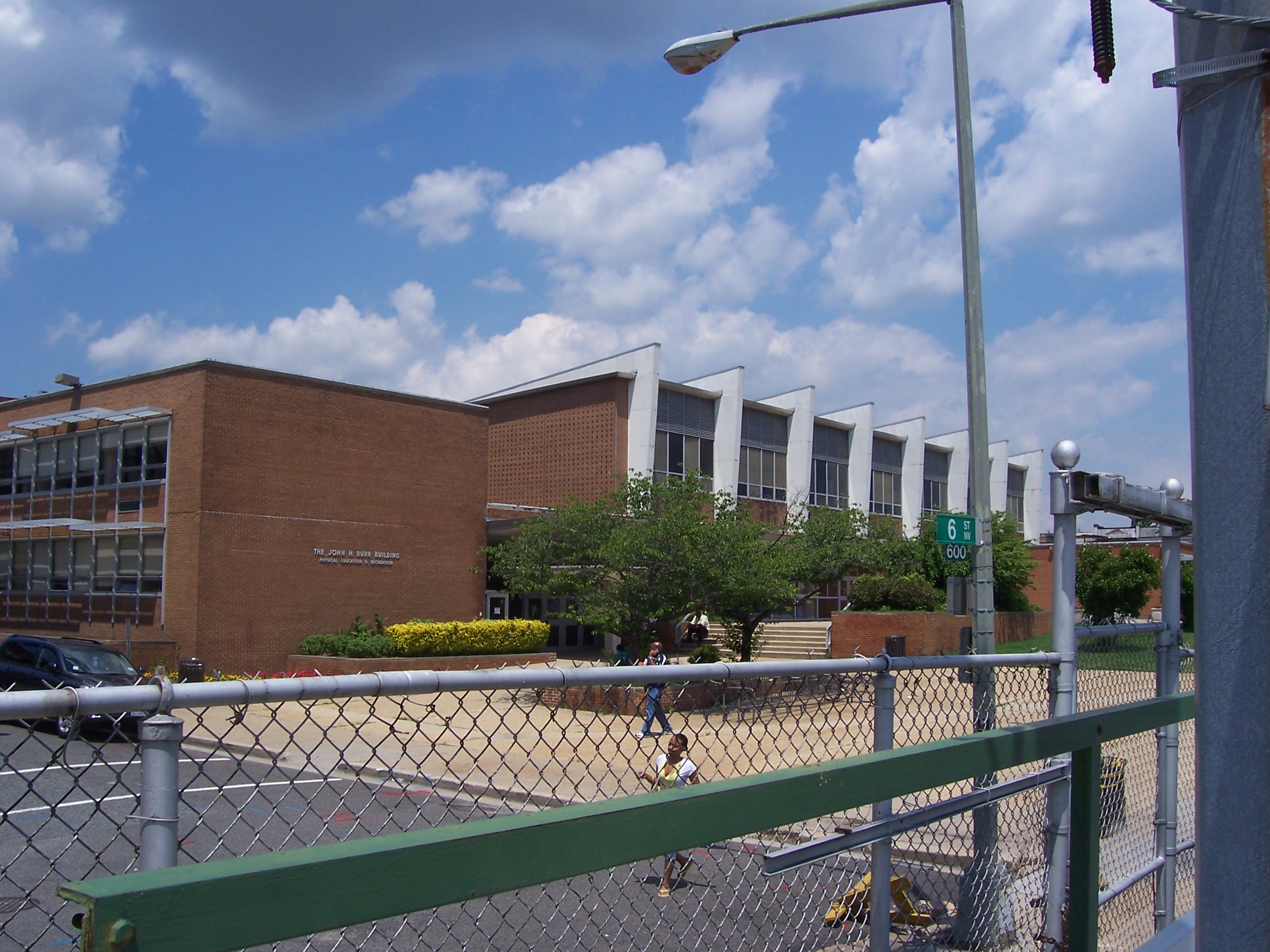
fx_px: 1247
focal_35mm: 34
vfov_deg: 41.8
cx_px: 635
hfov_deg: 54.0
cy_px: 476
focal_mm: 5.6
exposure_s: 1/750
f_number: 5.6
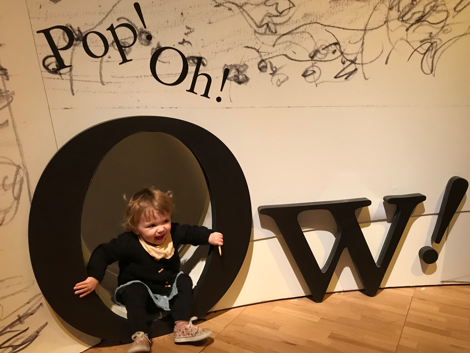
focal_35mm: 29
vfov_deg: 48.2
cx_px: 240
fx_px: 394
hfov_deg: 61.7
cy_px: 178
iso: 100
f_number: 1.8
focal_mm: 3.99
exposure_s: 1/14
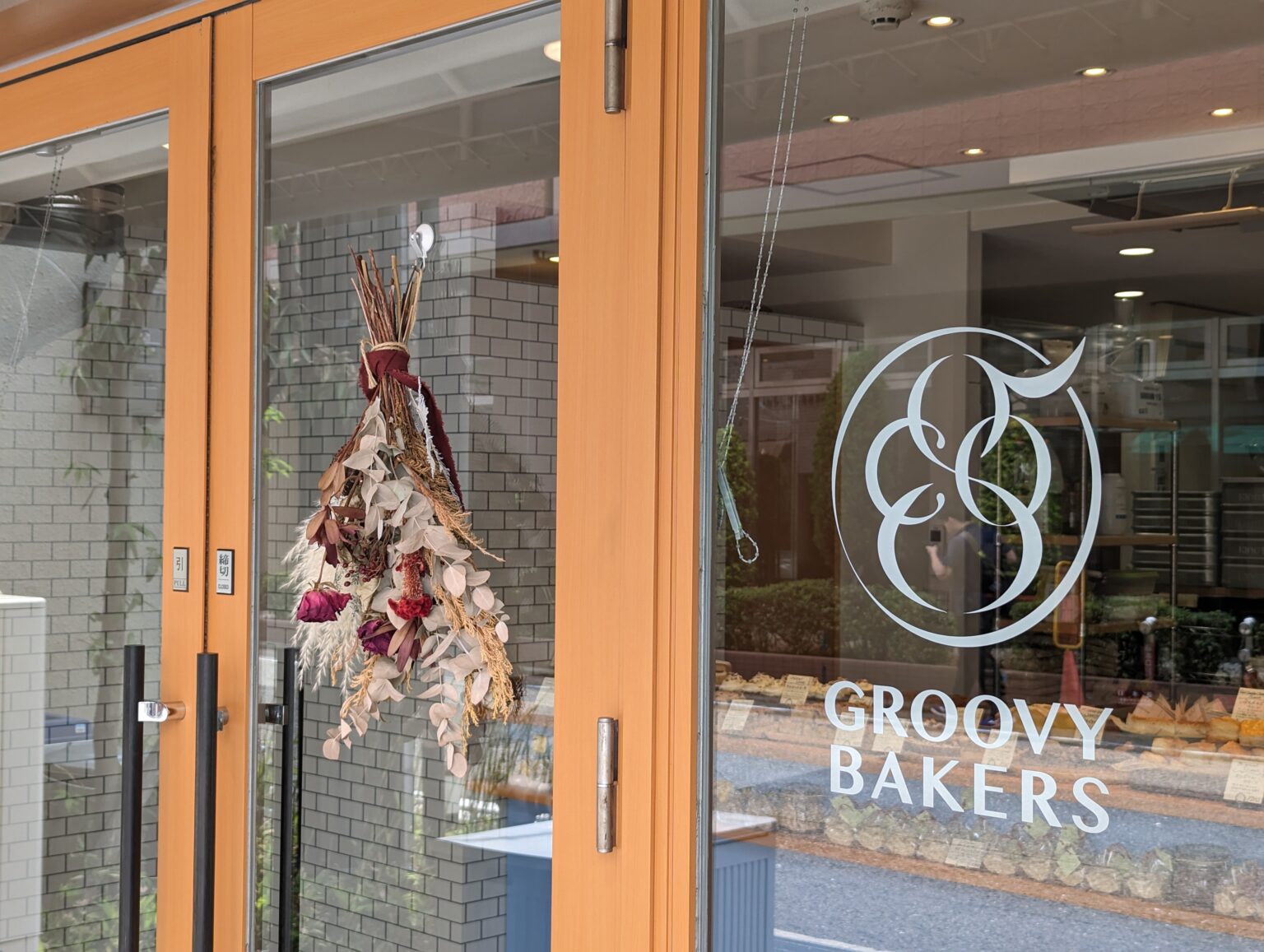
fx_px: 1755
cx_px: 632
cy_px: 476
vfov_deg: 30.3
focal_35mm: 48
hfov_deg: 39.6
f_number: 1.85
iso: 42
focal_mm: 6.81
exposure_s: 1/128
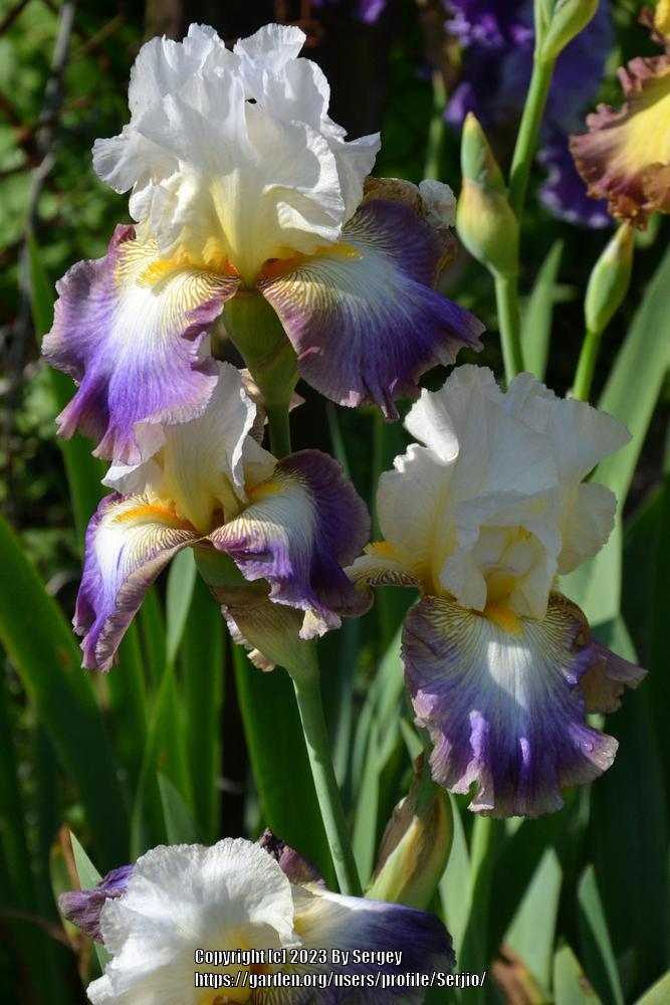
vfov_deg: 19.5
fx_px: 2930
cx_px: 335
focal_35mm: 105
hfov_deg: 13.0
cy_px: 502
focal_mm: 70
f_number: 5.3
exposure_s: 1/2000
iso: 800
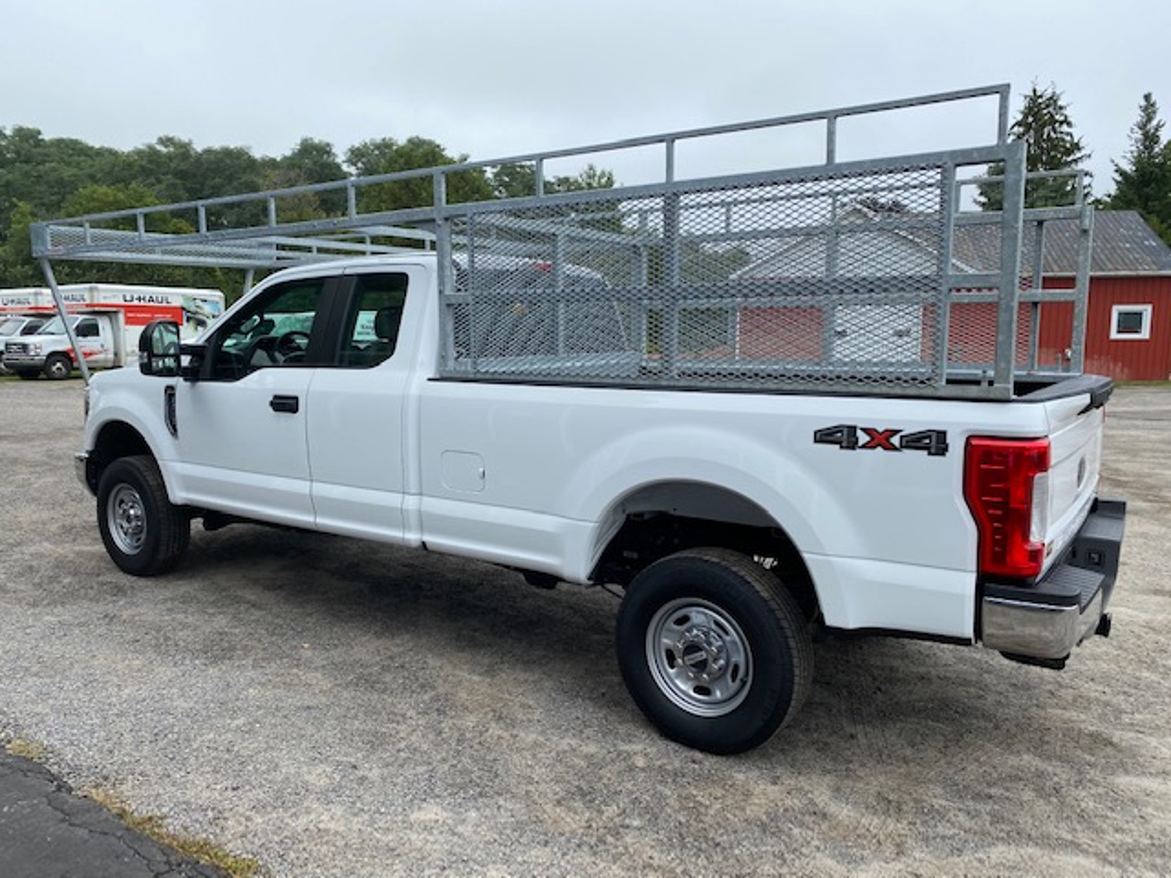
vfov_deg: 53.1
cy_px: 439
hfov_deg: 67.3
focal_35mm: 26
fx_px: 880
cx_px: 586
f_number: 1.8
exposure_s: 1/805
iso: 32
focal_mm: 4.25
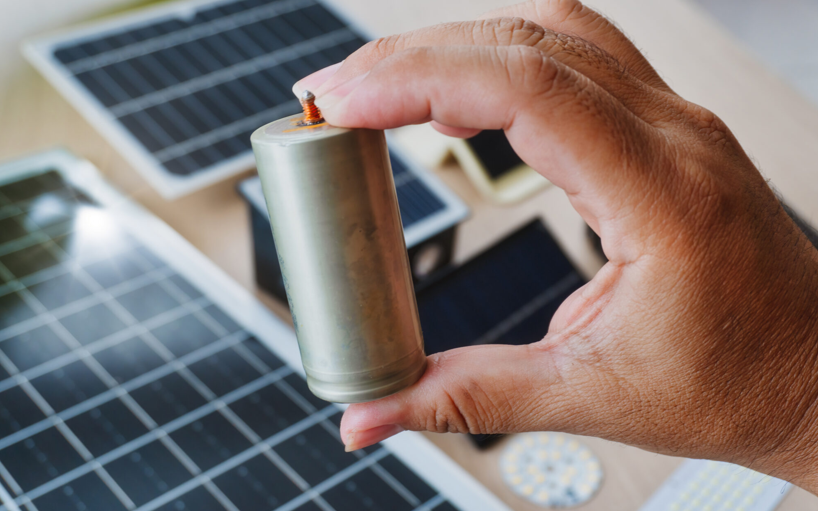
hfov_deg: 44.8
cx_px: 410
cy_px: 251
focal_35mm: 45
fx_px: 992
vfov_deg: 28.9
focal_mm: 29
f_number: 5.6
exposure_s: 1/30
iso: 100
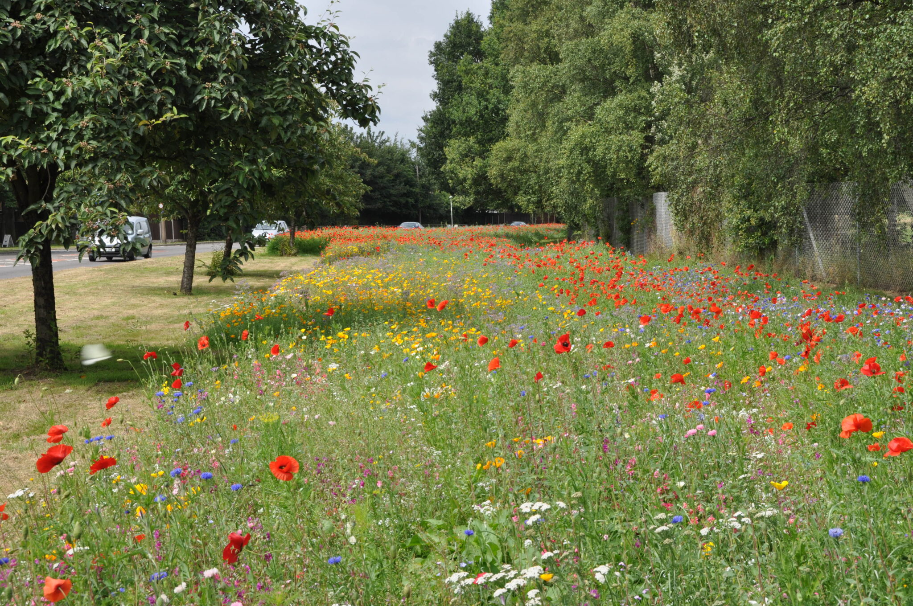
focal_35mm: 60
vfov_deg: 22.6
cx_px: 456
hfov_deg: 33.4
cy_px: 303
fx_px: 1520
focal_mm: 40
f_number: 13
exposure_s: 1/160
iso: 200
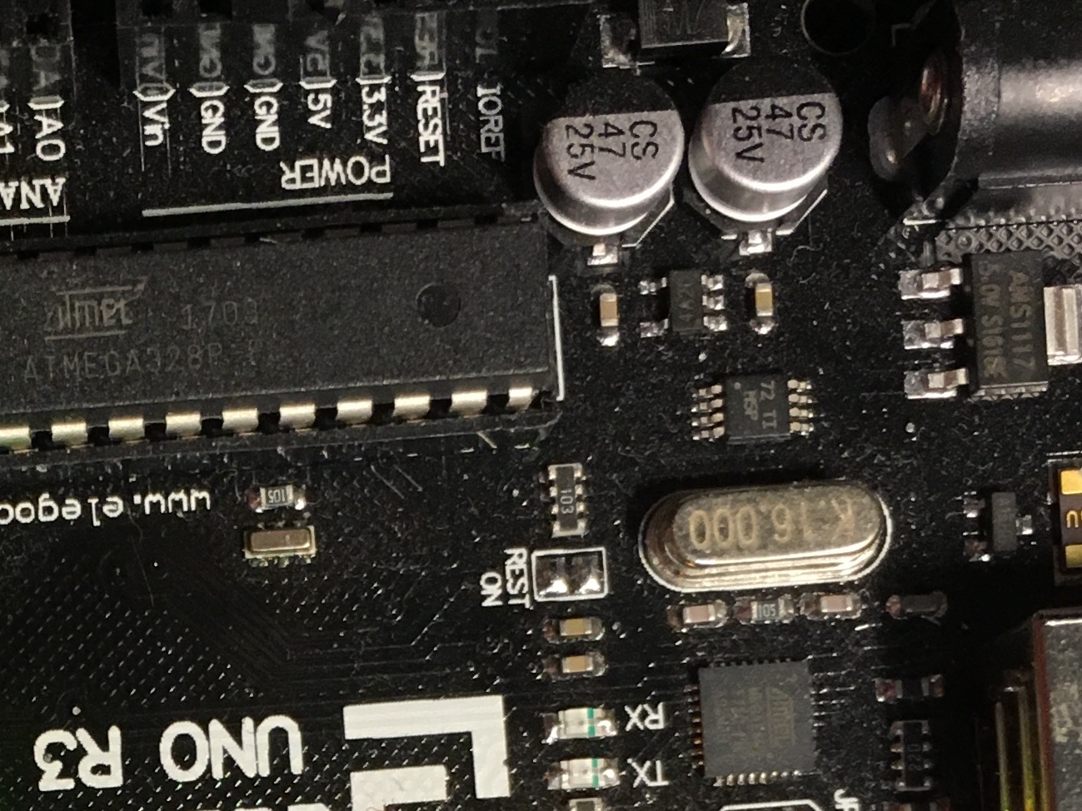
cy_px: 1076
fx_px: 2813
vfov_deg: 15.6
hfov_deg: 21.2
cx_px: 85
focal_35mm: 90
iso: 80
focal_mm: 4.15
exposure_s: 1/30
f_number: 2.2
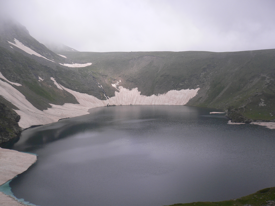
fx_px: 278
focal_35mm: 35
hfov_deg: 52.6
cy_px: 103
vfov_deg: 40.7
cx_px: 138
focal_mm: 5.8
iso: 80
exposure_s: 1/320
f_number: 5.6
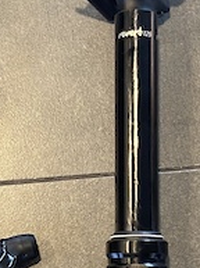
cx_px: 64
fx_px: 835
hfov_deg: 13.6
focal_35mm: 108
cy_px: 197
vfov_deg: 18.1
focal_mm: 4.25
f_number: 1.8
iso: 250
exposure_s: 1/60
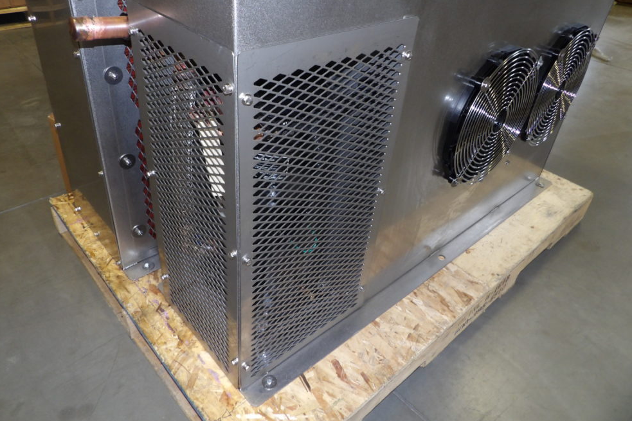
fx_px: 456
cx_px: 313
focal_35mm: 26
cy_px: 179
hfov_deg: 69.4
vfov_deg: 49.4
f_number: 3.2
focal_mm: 4.3
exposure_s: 1/34
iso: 200
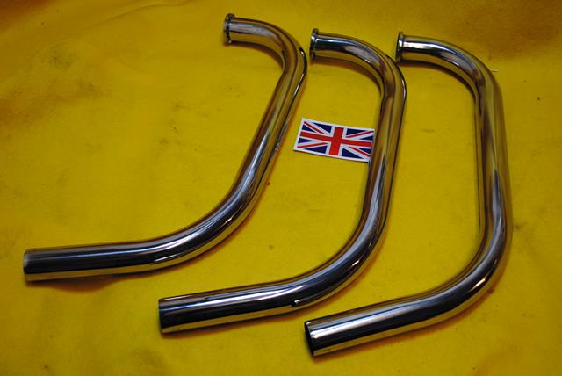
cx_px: 281
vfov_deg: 34.3
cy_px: 188
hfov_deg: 49.5
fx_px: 609
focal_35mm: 39
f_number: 4.2
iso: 220
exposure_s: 1/30
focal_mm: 26
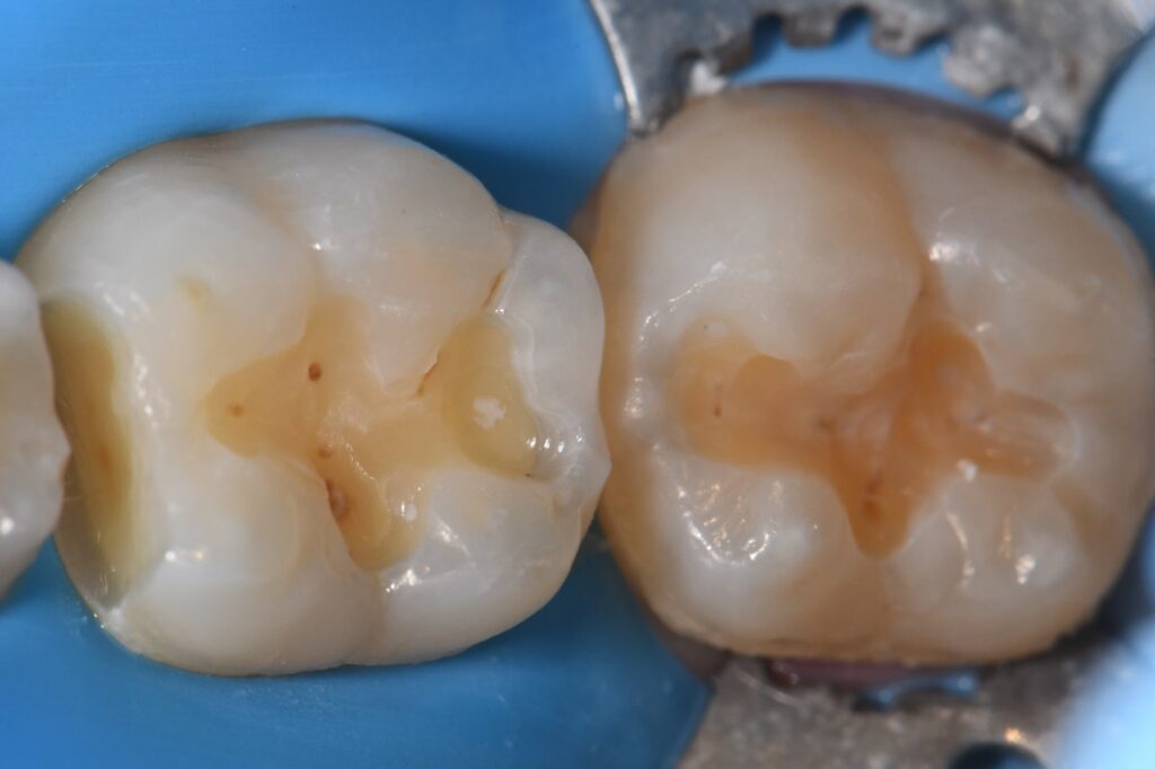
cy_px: 384
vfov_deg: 8.7
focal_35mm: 157
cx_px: 578
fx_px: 5035
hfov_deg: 13.1
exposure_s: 1/200
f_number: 32
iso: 800
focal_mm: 105
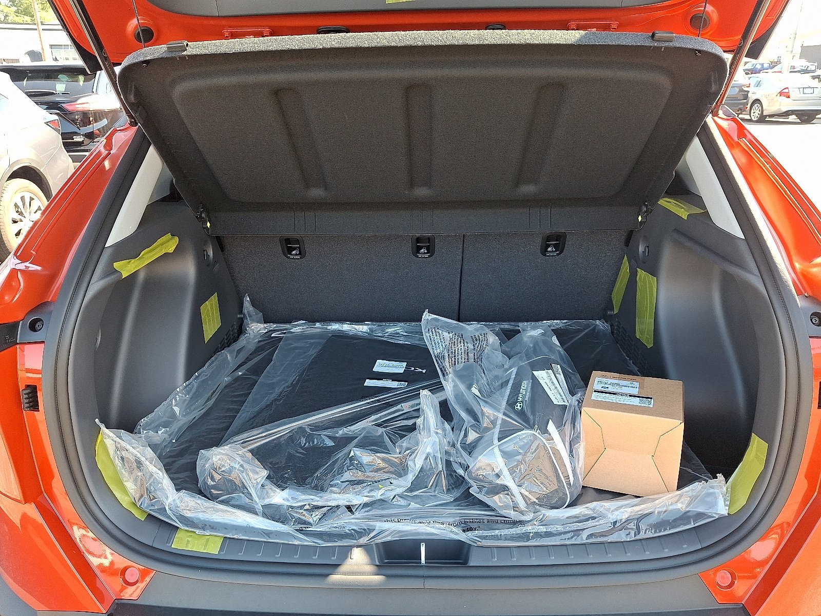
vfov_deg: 54.9
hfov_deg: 69.4
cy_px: 308
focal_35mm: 25
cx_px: 410
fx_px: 593
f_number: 1.8
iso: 28
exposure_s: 1/100
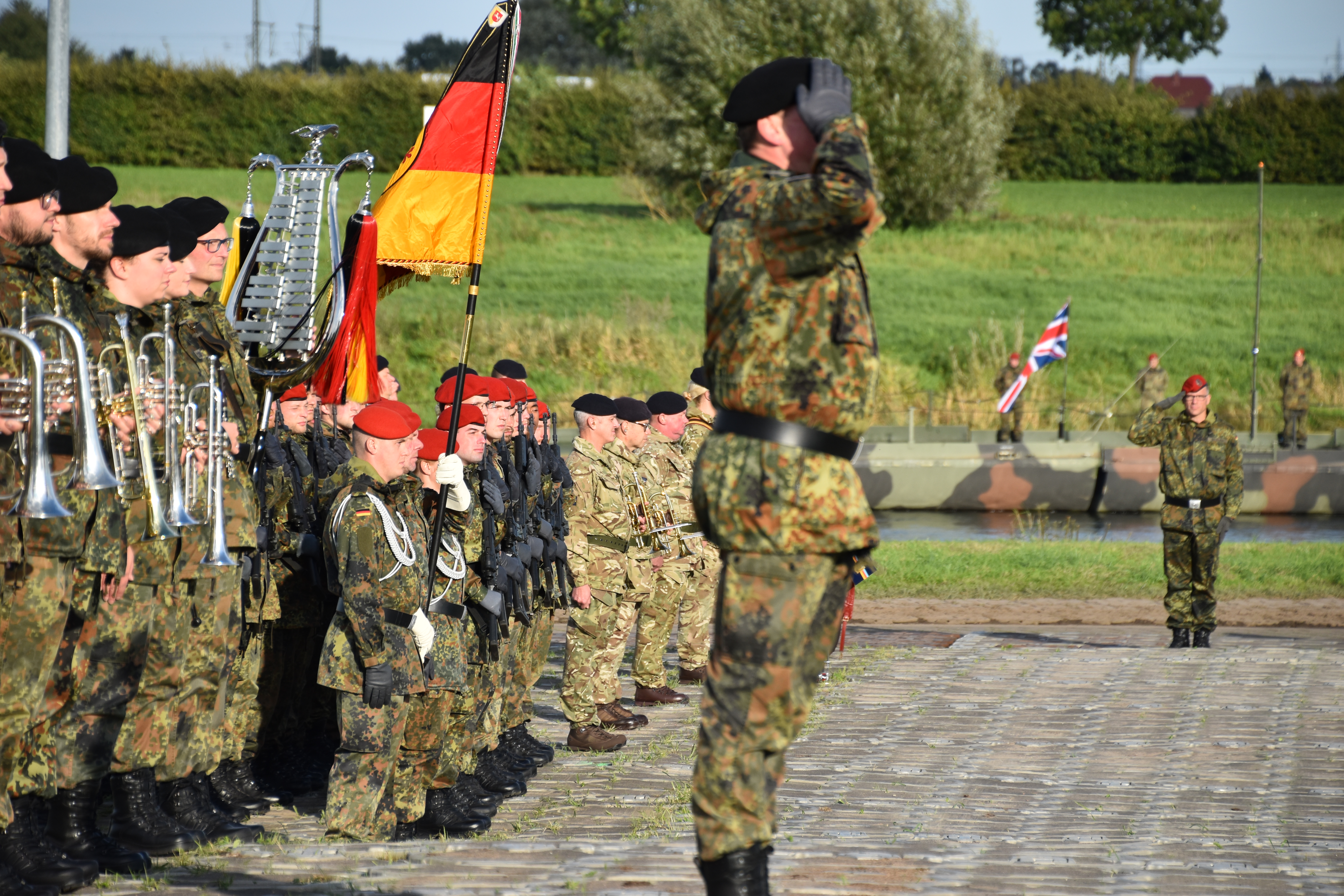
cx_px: 672
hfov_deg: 8.9
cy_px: 448
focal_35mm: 232
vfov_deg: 5.9
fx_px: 8679
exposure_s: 1/800
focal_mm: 155
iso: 200
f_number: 7.1
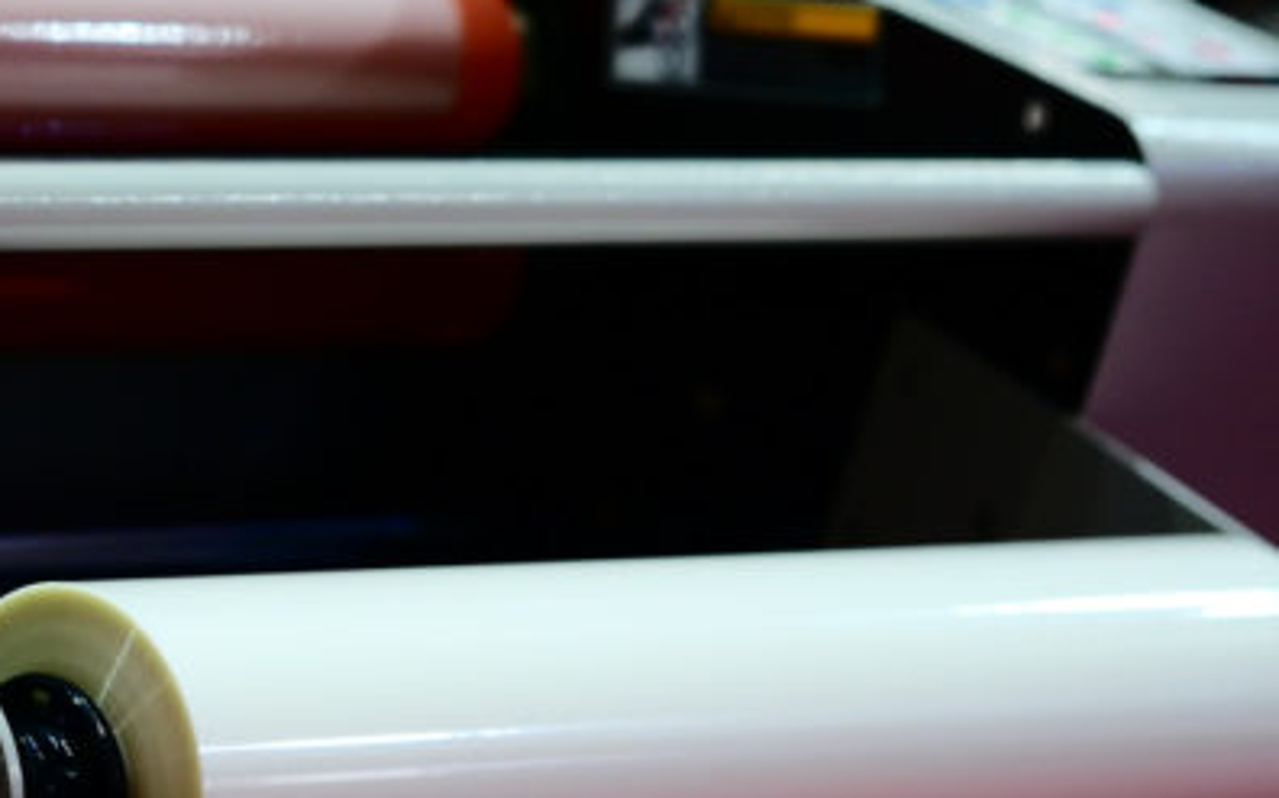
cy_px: 61
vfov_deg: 5.3
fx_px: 8605
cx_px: 90
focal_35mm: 247
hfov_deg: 8.5
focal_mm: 60
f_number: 2.8
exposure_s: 1/40
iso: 400
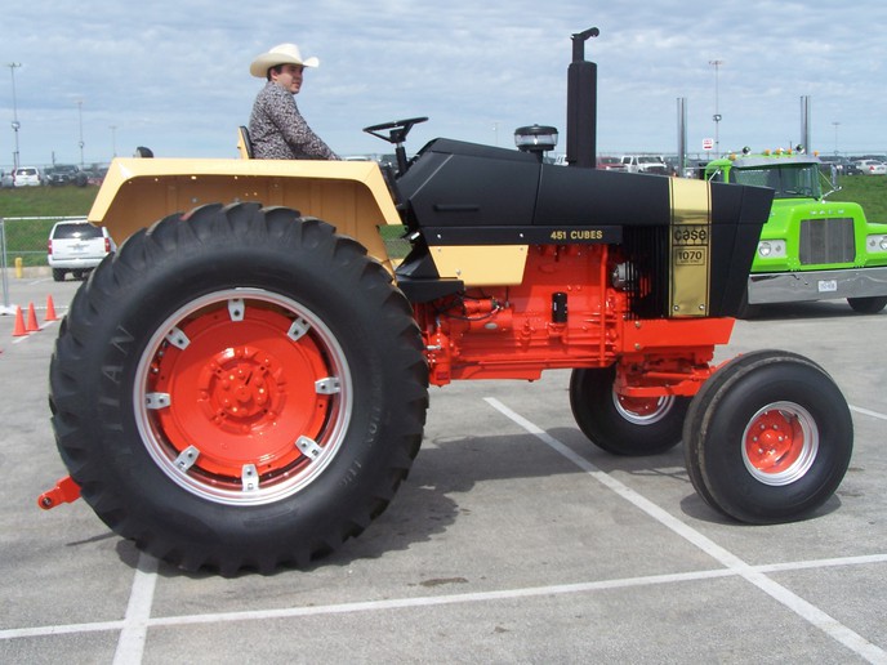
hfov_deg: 39.7
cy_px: 332
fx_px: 1230
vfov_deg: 30.3
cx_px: 444
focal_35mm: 48
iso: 80
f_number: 4
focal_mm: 8
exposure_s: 1/1000
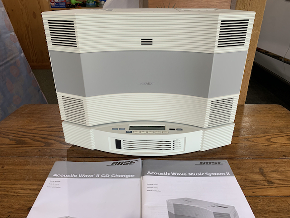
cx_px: 145
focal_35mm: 26
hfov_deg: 67.3
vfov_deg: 53.1
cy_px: 109
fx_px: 218
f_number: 1.8
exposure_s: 1/70
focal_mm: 4.25
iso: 100
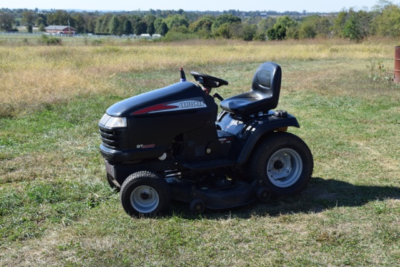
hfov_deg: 33.4
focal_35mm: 60
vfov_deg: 22.6
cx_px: 200
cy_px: 134
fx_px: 667
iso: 200
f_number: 9
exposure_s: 1/320
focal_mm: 40
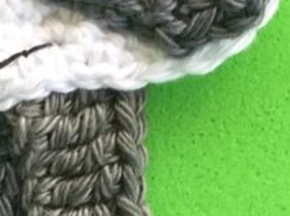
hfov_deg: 8.8
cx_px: -25
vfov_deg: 6.6
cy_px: 240
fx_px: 1873
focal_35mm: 224
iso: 32
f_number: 2.4
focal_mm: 3.3
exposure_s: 1/50
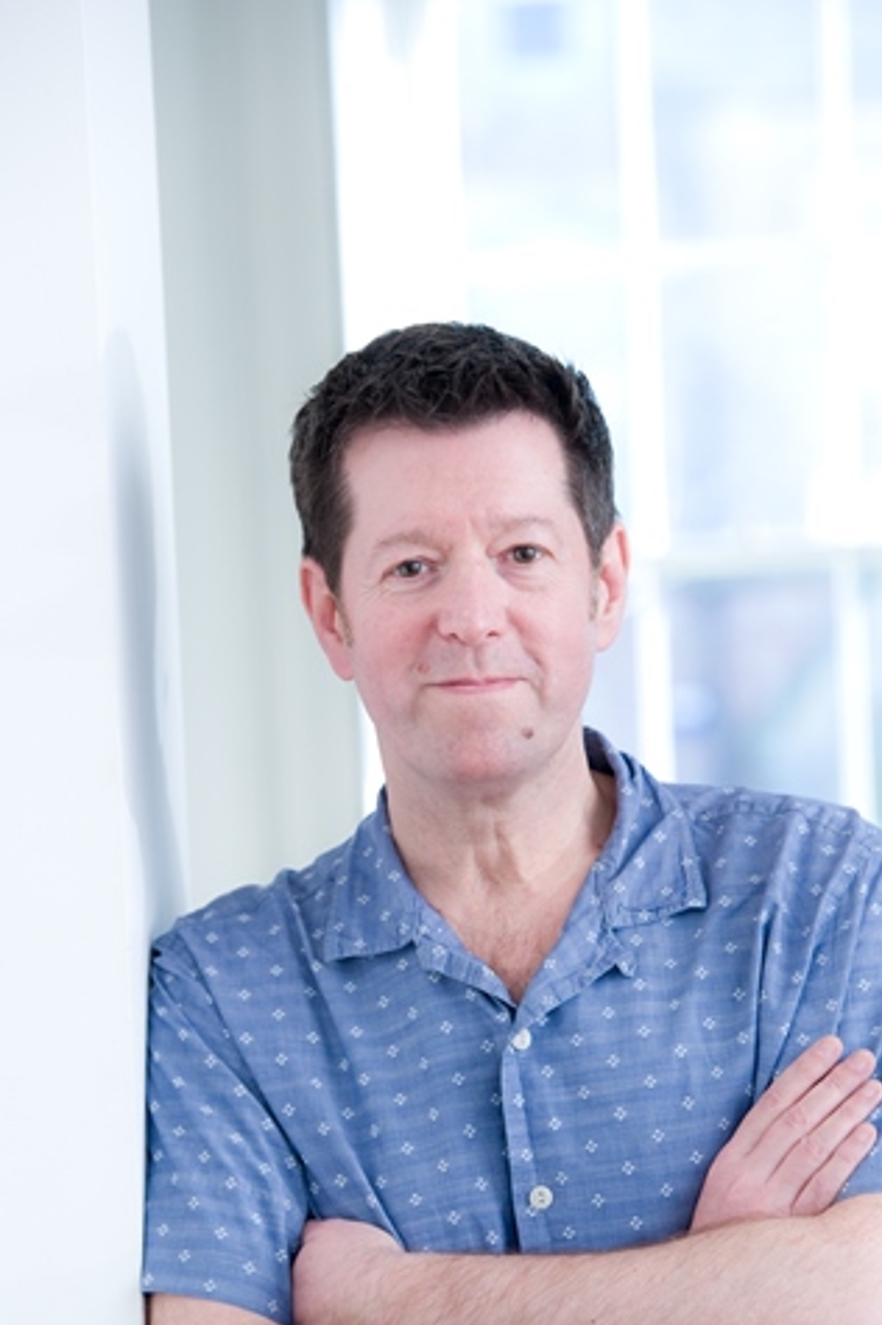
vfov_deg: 11.2
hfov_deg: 7.5
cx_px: 468
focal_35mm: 183
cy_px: 831
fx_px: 6735
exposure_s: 1/40
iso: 200
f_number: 5
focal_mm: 145
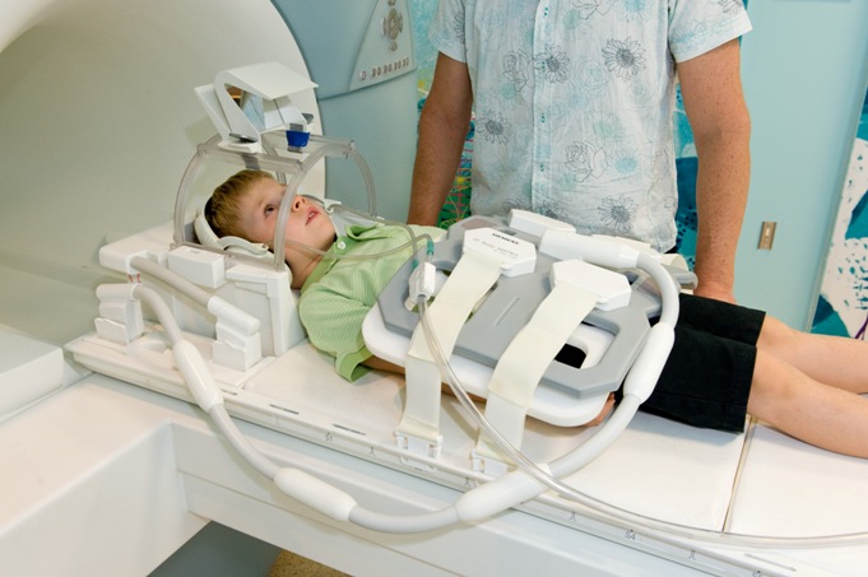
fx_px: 819
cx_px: 434
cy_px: 288
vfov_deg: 38.8
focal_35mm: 34
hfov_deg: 55.8
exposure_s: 1/60
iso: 1000
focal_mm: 34
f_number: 8
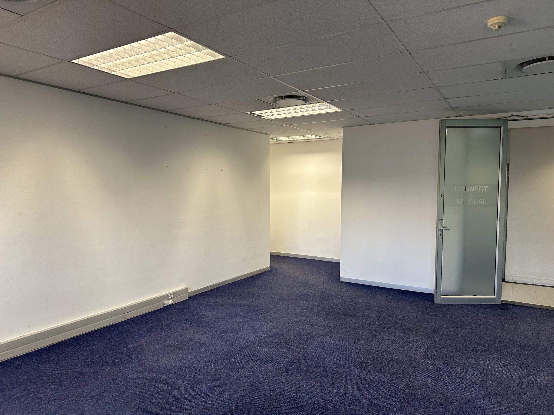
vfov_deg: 56.8
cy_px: 208
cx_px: 277
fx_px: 384
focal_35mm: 24
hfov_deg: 71.6
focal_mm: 6.86
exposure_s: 1/100
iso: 160
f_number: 1.78
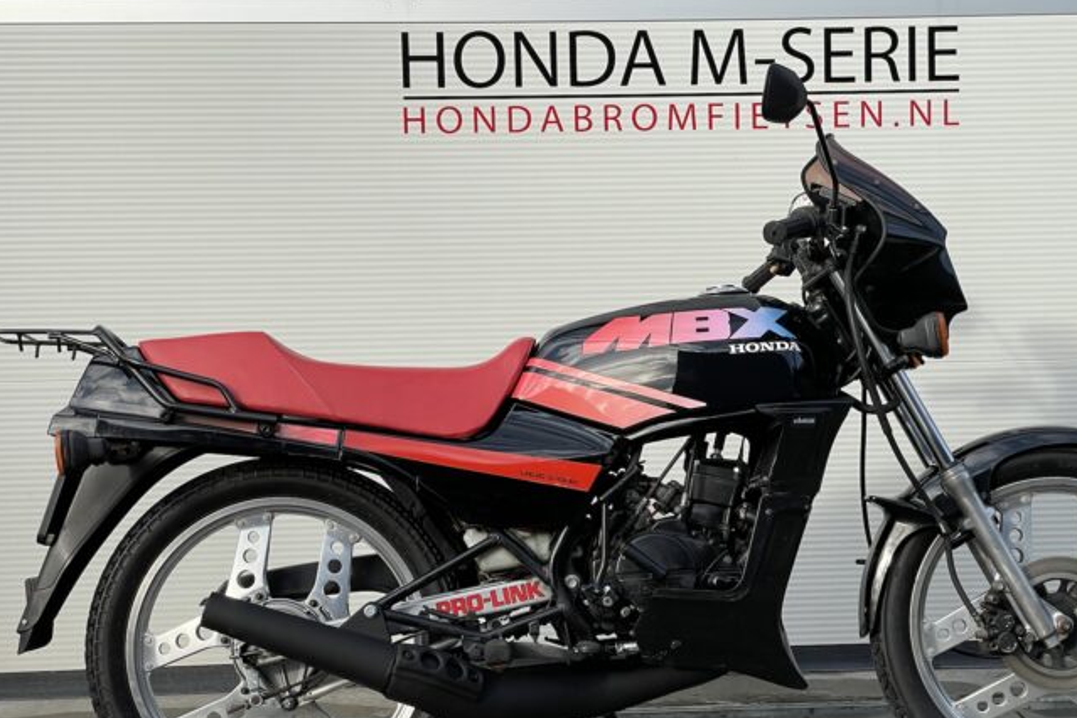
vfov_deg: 20.9
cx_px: 639
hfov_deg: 30.9
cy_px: 453
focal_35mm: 65
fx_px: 1944
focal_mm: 6
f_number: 2
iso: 25
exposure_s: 1/578
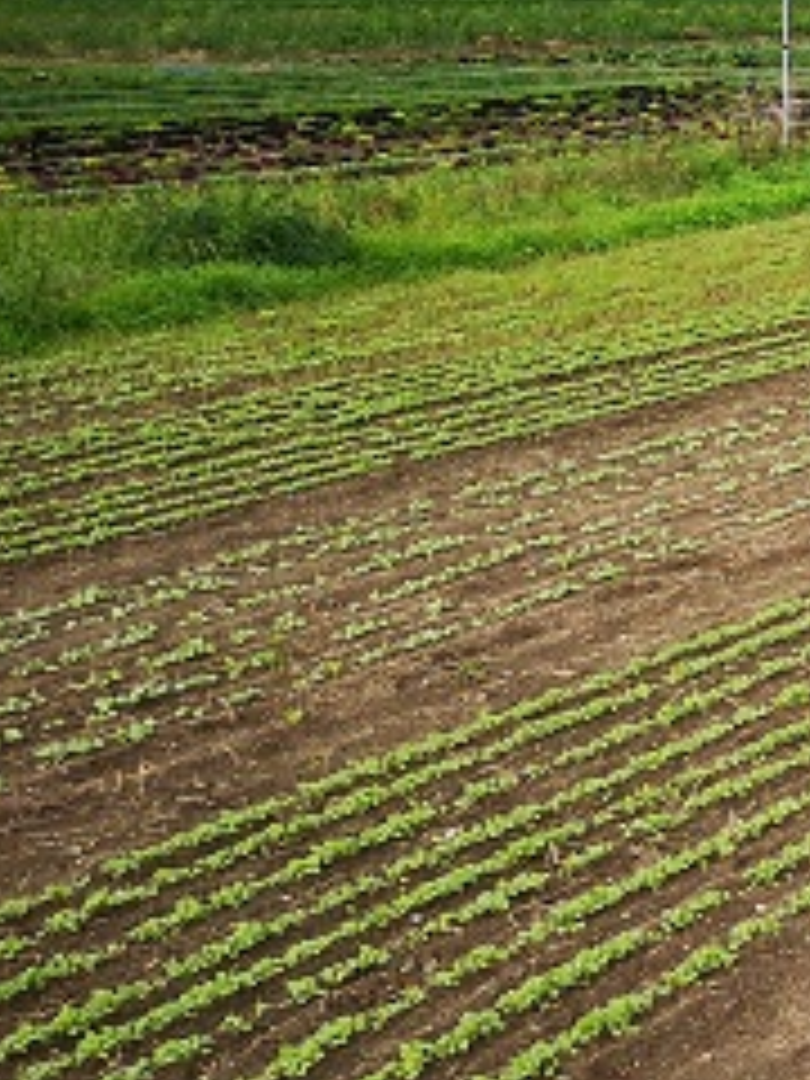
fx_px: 2808
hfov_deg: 13.5
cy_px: 788
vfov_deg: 21.6
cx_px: 1737
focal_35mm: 90
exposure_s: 1/514
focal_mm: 5.58
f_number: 1.8
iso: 50
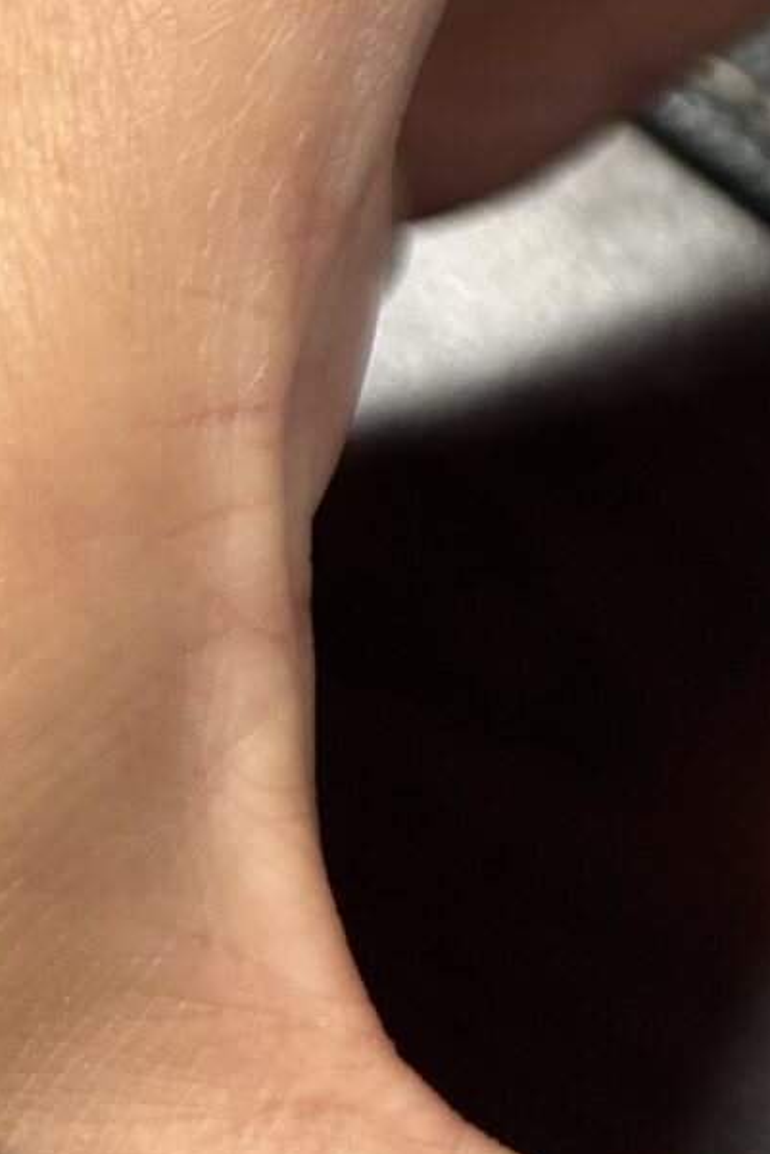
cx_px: 1436
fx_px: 3014
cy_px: 178
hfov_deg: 13.0
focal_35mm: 94
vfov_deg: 21.3
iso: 160
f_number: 1.5
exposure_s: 1/60
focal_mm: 5.7
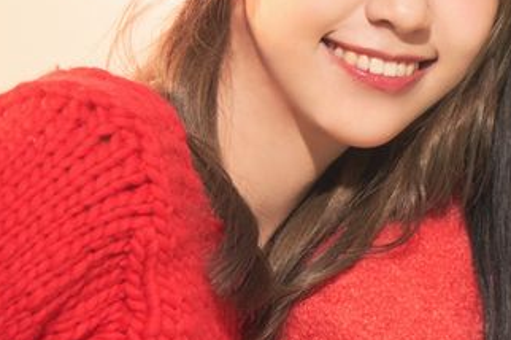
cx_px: 820
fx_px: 2992
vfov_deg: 6.5
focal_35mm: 211
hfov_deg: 9.4
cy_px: 174
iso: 500
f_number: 3.2
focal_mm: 53
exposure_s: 1/250
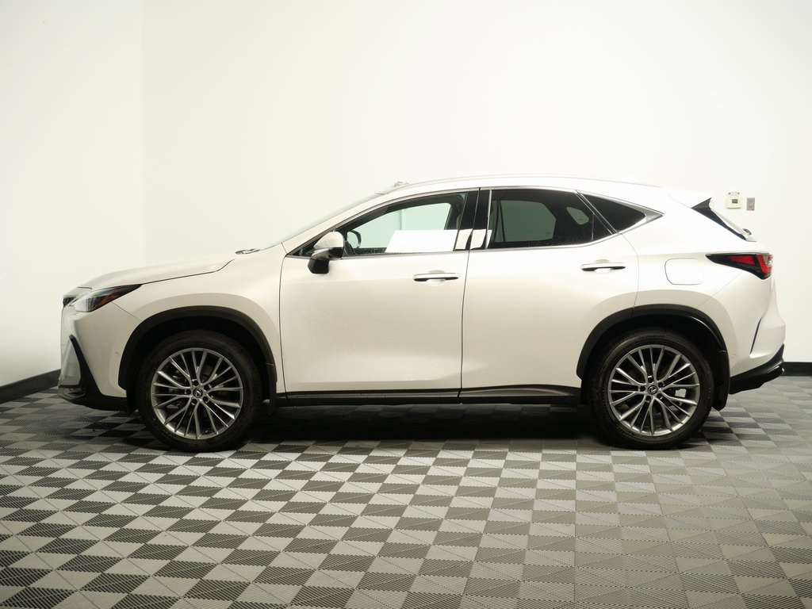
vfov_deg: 32.9
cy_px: 304
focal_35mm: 44
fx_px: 1032
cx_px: 406
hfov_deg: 42.9
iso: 250
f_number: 5.6
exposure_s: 1/200
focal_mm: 22
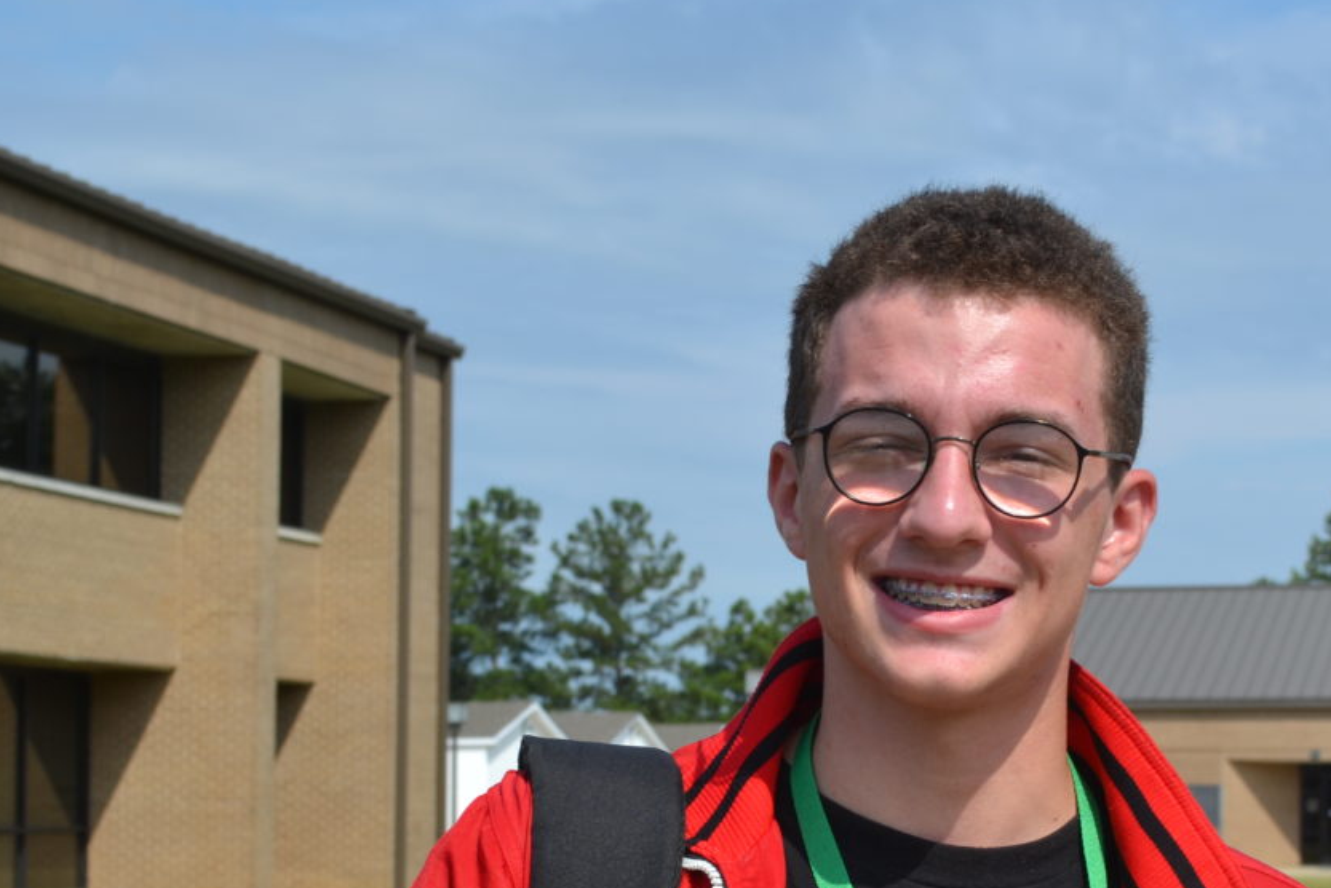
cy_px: 720
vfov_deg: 14.5
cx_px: 783
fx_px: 3476
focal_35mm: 94
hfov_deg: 21.7
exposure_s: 1/320
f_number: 9
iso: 100
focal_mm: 34
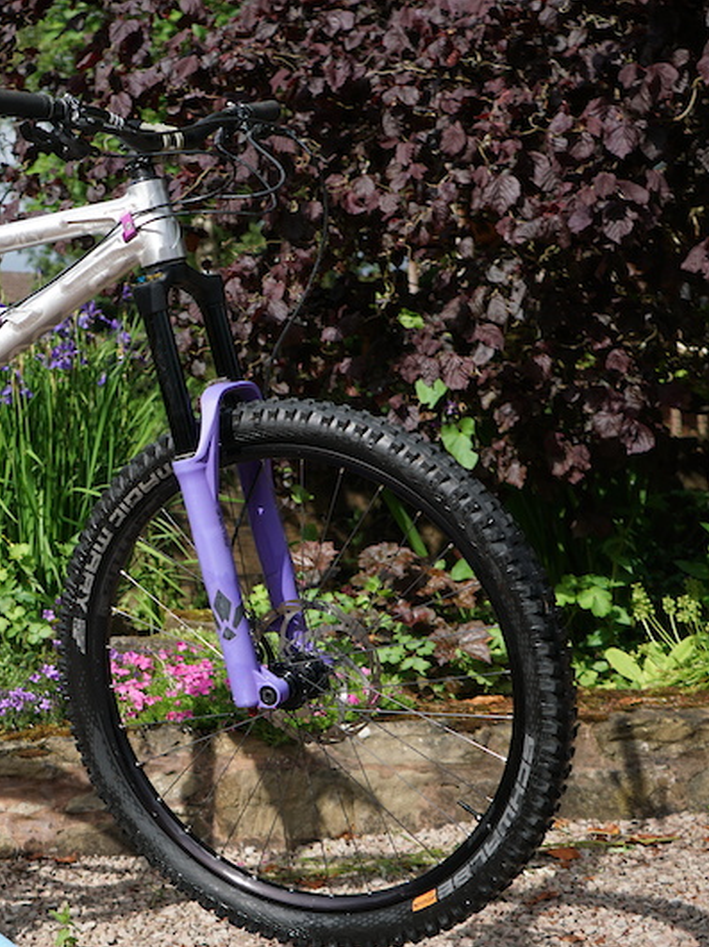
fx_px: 1667
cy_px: 474
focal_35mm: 61
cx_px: -2
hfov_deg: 23.0
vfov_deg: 31.7
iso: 125
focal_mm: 28
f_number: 4
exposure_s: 1/1000
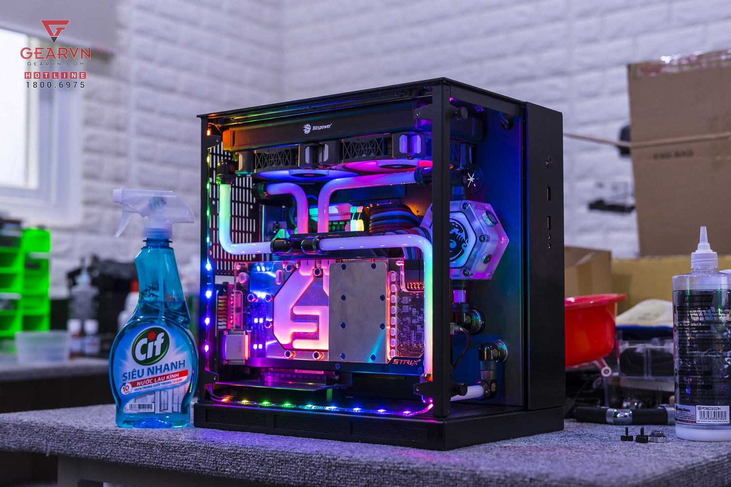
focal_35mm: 50
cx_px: 366
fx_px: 1015
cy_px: 244
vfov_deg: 27.0
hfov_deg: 39.6
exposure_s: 1/40
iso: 640
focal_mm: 50
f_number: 4
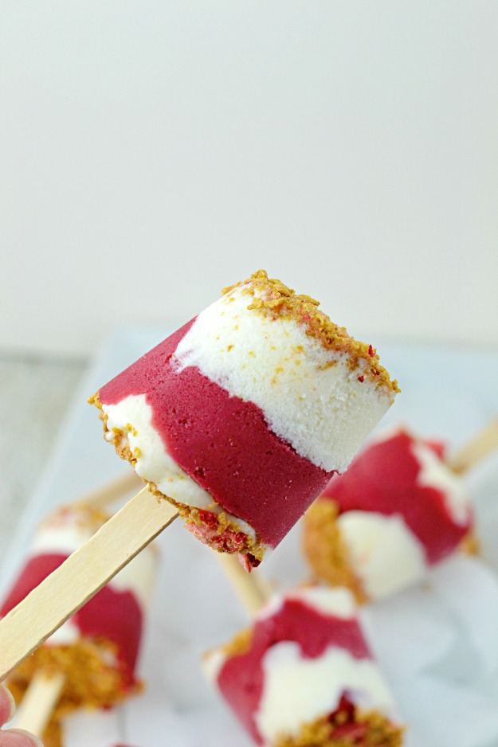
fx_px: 1557
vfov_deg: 27.0
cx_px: 249
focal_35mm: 75
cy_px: 374
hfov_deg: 18.2
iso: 800
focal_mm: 50
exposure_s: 1/400
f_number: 6.3
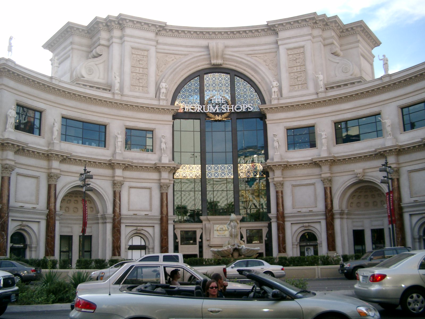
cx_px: 212
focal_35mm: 37
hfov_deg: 50.1
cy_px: 160
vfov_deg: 38.7
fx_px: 454
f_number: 2.6
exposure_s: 1/800
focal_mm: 7.6
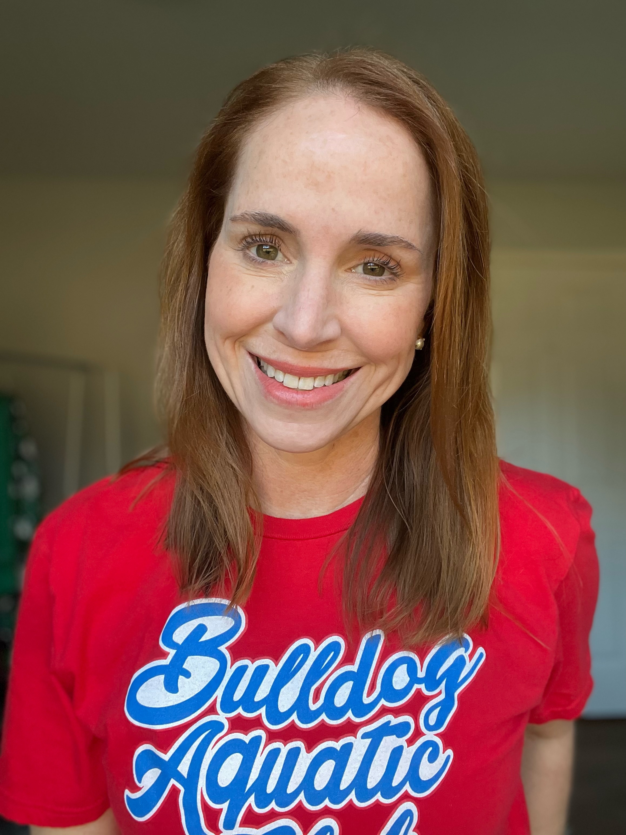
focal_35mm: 30
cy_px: 418
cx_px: 313
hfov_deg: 46.8
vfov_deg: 60.0
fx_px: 723
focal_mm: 2.71
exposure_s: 1/60
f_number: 2.2
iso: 100
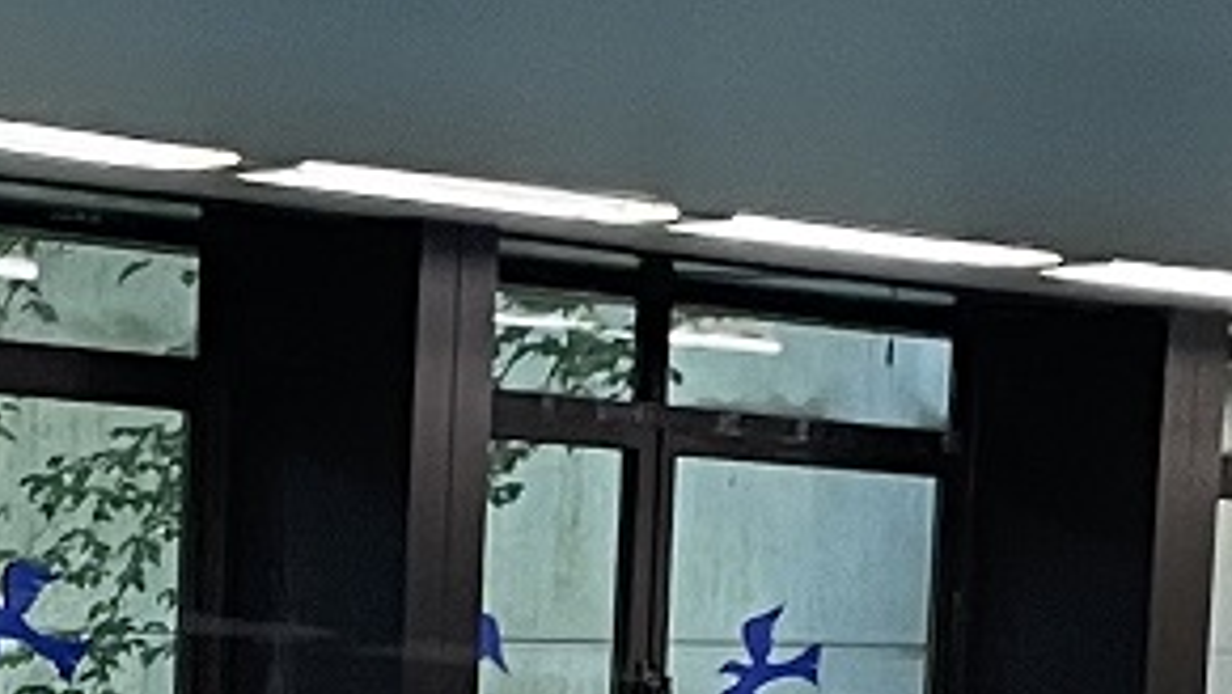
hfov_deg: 11.0
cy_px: 1591
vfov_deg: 6.0
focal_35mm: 196
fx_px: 6406
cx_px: 250
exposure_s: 1/50
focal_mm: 4.2
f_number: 1.6
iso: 80
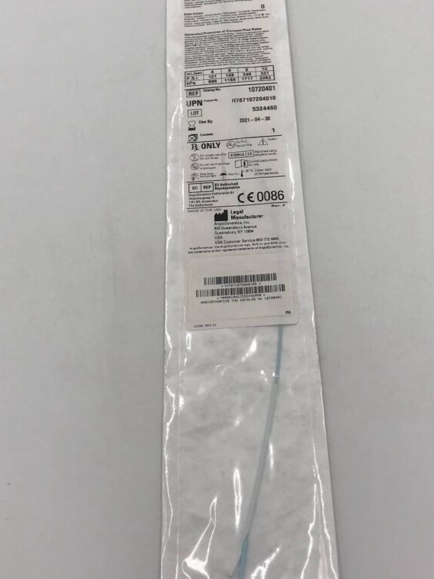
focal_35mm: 49
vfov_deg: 38.4
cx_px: 238
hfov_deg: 29.6
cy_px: 187
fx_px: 820
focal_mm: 3.99
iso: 20
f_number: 1.8
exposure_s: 1/297
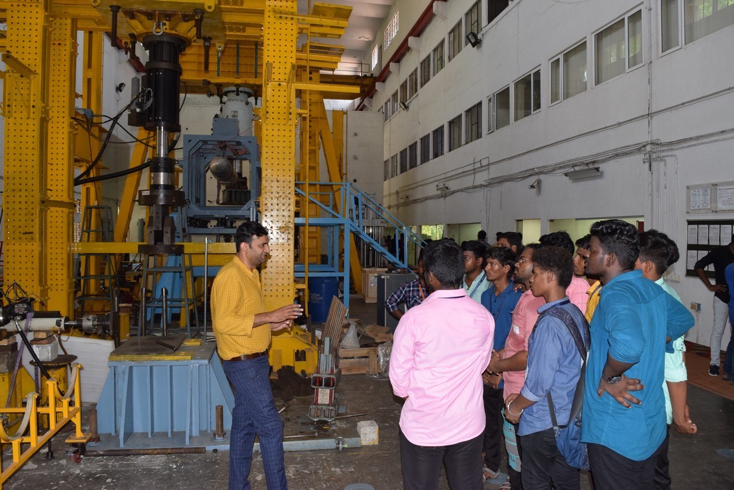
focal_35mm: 27
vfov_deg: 48.0
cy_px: 245
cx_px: 367
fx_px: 551
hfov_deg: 67.4
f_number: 8
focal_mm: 18
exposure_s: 1/100
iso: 1250
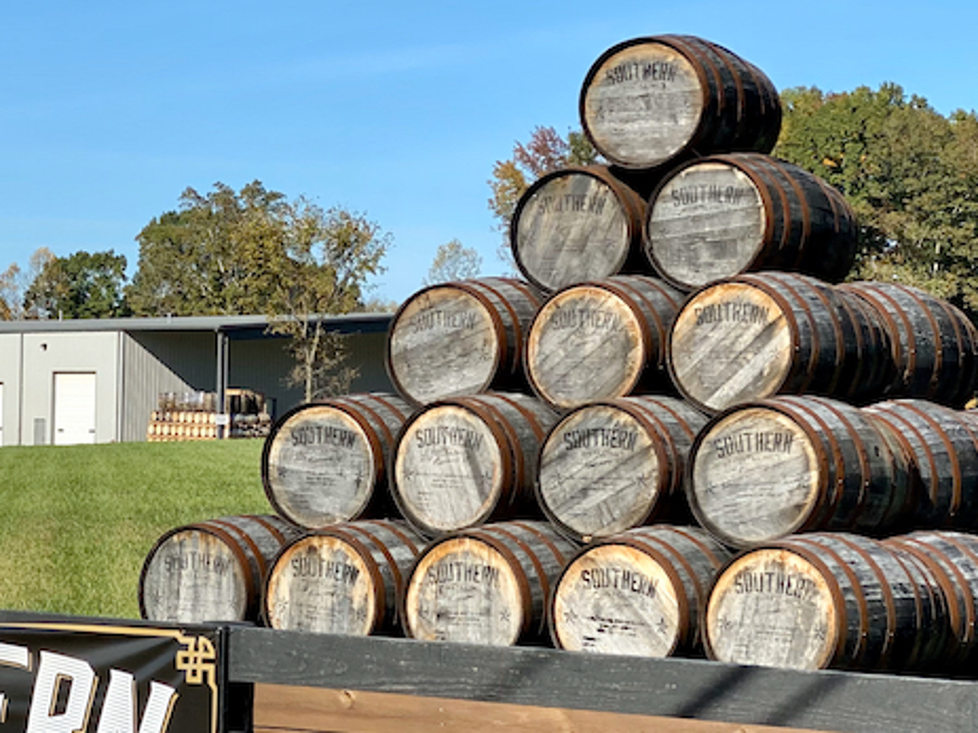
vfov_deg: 12.9
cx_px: 207
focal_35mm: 115
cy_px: 439
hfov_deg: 17.0
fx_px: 3248
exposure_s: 1/2179
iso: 20
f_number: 2
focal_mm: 6
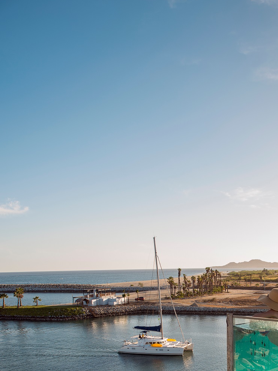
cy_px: 327
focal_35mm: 42
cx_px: 201
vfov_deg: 41.6
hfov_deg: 33.8
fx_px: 450
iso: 50
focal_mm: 24
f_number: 7.1
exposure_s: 1/100
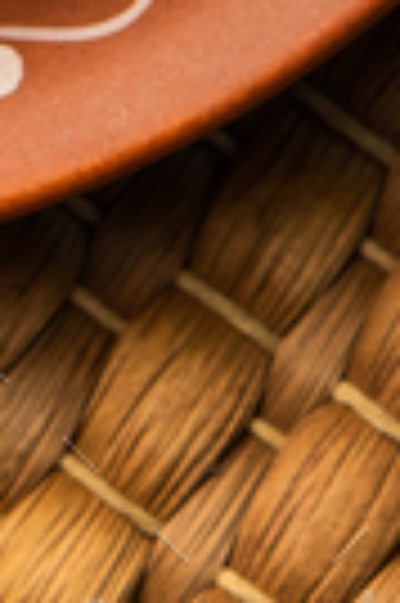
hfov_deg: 3.4
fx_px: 6633
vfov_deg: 5.1
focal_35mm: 397
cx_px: -436
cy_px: -752
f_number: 5
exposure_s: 1/125
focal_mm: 60
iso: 125
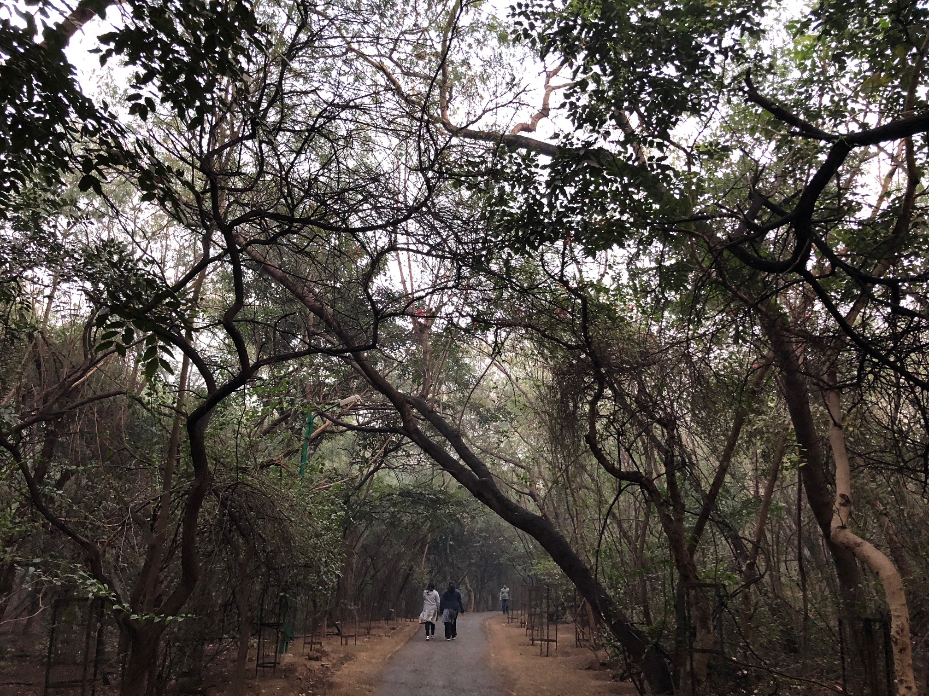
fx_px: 778
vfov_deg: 48.2
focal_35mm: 29
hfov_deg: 61.7
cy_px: 348
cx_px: 464
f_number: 1.8
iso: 100
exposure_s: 1/17
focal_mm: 3.99
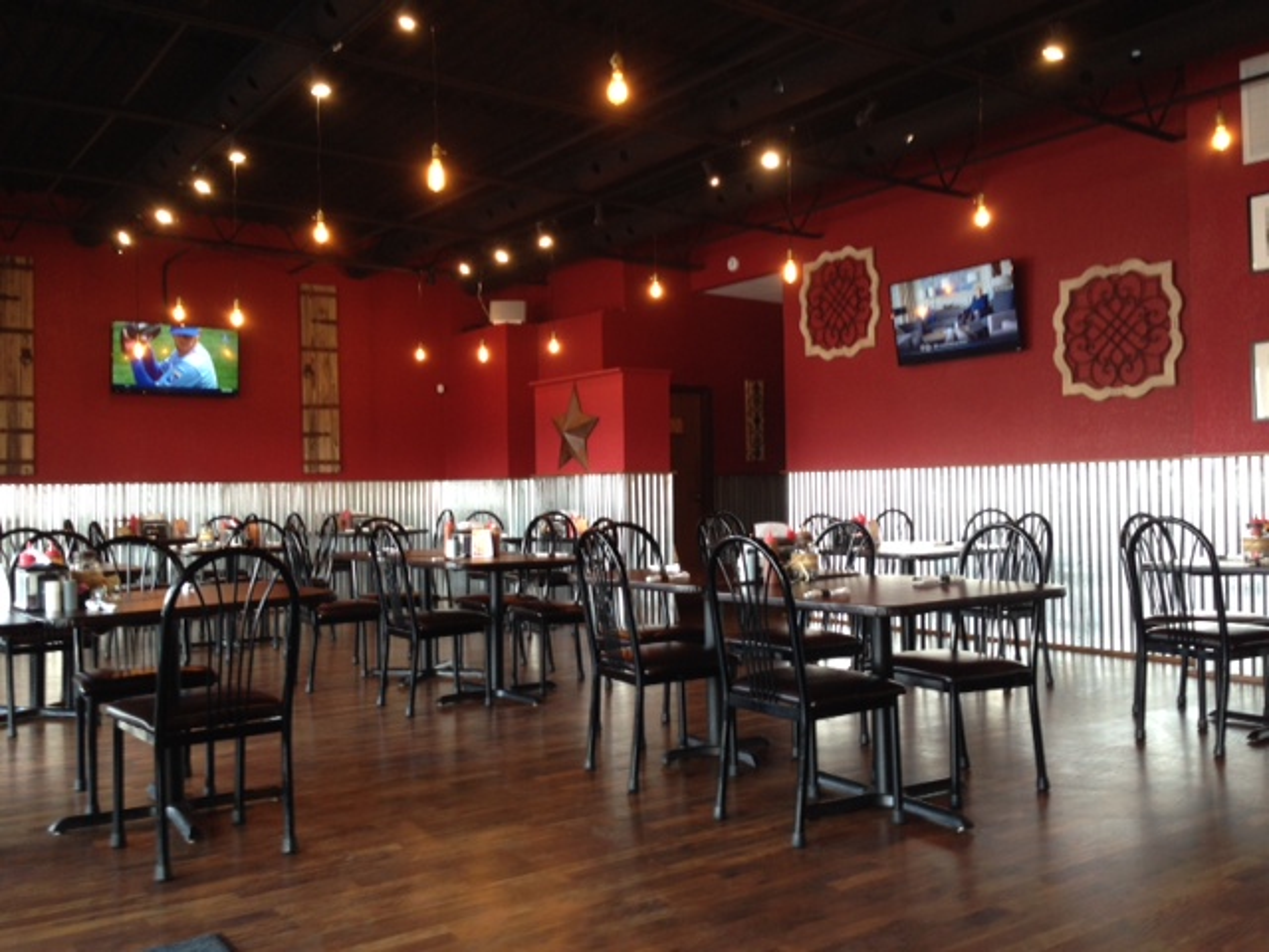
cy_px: 476
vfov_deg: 42.9
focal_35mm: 33
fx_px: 1210
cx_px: 634
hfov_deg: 55.4
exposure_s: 1/20
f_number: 2.4
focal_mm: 4.12
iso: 80
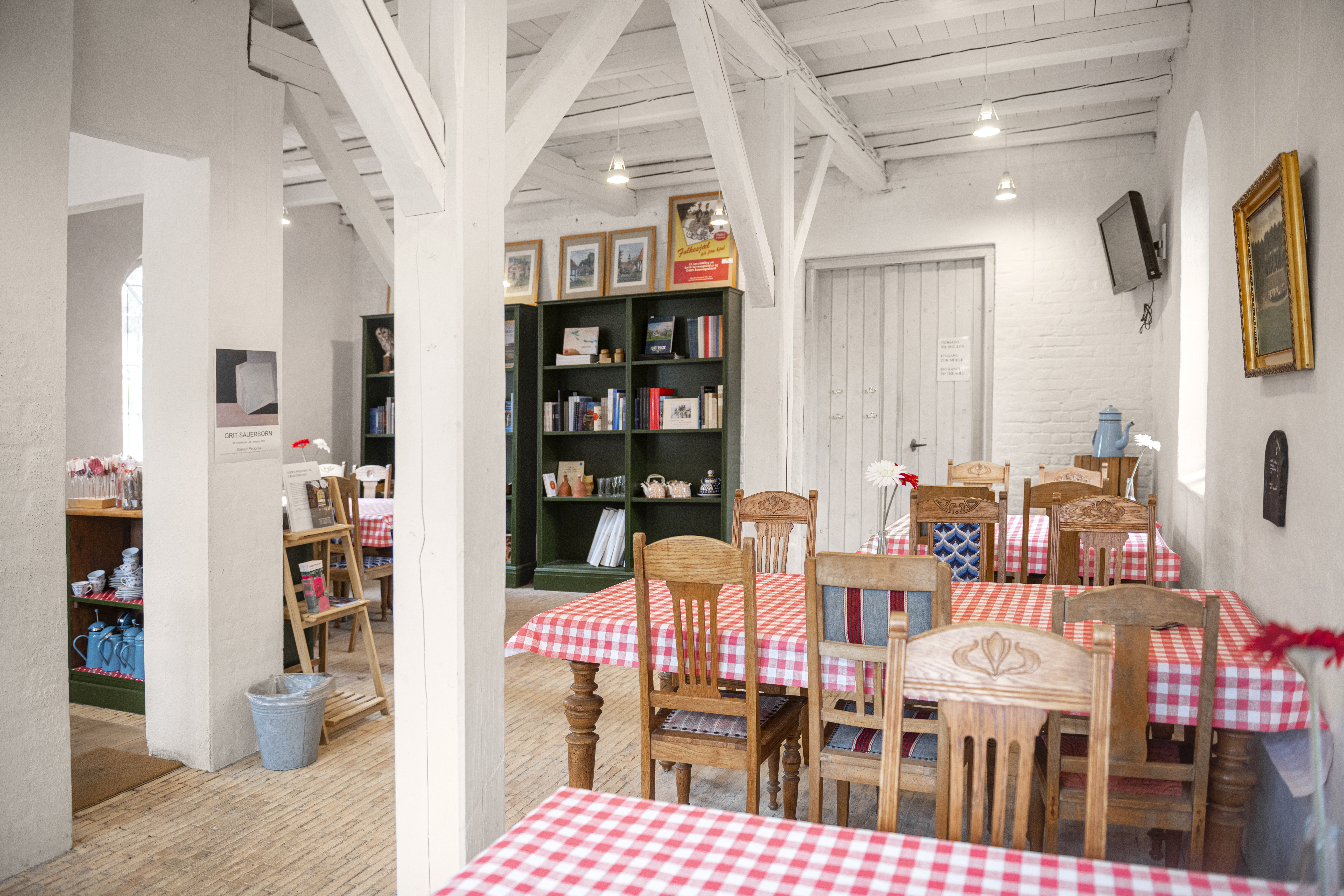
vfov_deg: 53.1
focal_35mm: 24
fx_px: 896
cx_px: 672
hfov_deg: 73.7
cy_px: 448
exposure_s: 1/40
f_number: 2.8
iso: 400
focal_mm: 24
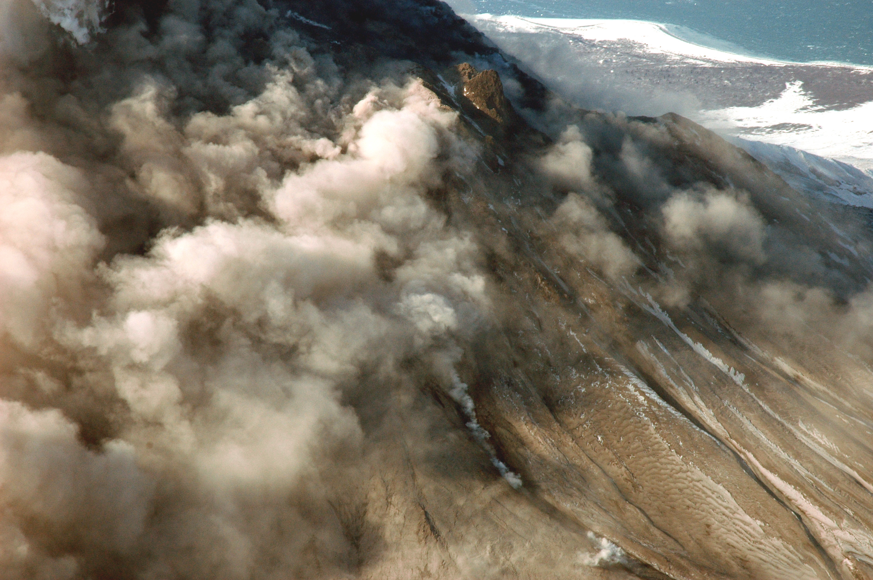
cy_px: 290
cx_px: 436
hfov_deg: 19.5
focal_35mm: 105
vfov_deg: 13.0
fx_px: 2544
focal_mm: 70
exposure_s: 1/400
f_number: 10
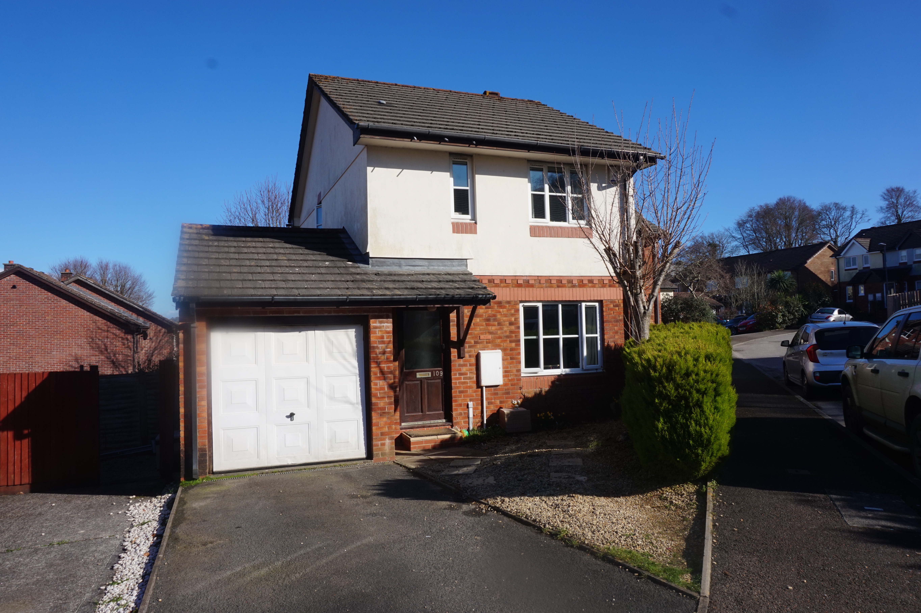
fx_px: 614
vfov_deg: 53.1
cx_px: 460
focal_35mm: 24
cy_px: 306
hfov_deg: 73.8
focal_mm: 16
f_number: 14
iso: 100
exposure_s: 1/100
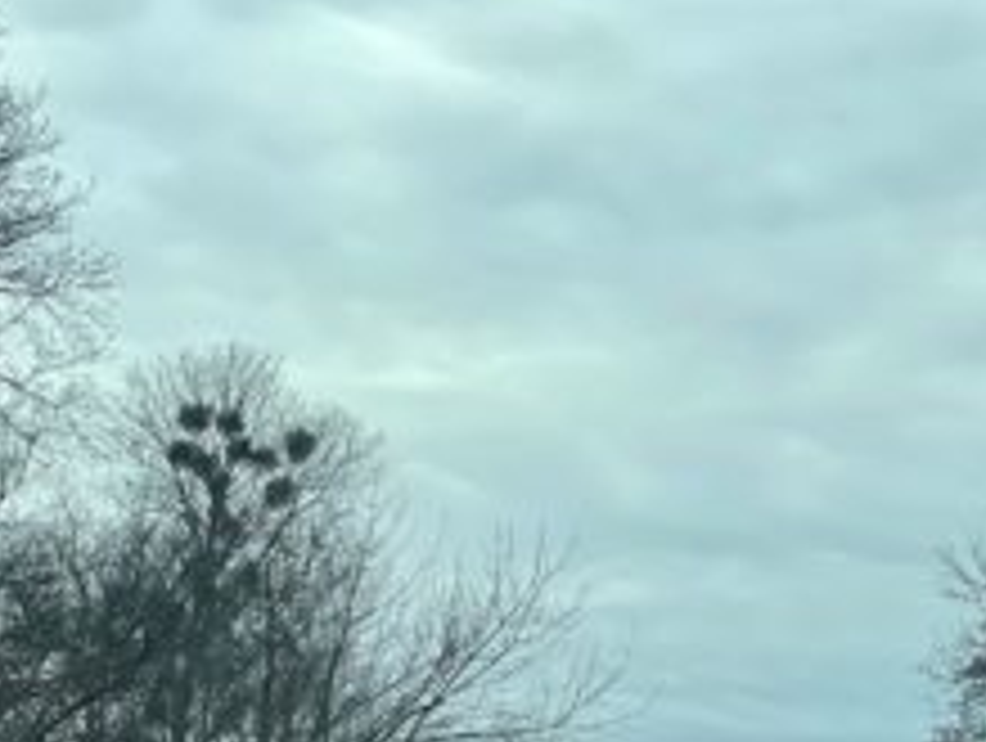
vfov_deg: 8.3
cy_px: 845
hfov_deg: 11.0
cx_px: 851
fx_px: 5078
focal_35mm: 178
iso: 20
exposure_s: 1/637
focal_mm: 7.5
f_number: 2.2
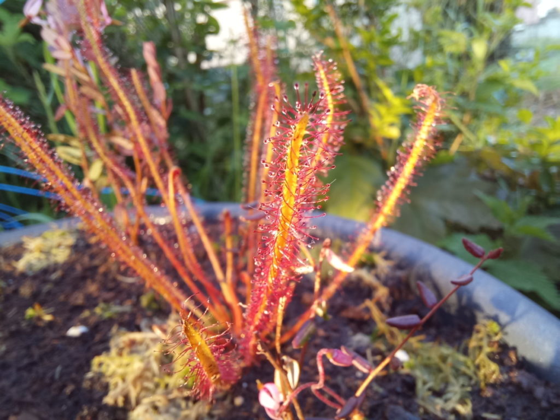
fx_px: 421
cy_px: 210
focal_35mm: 26
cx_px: 280
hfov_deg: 67.3
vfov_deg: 53.1
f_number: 2.4
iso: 64
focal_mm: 2.13
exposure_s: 1/33.3
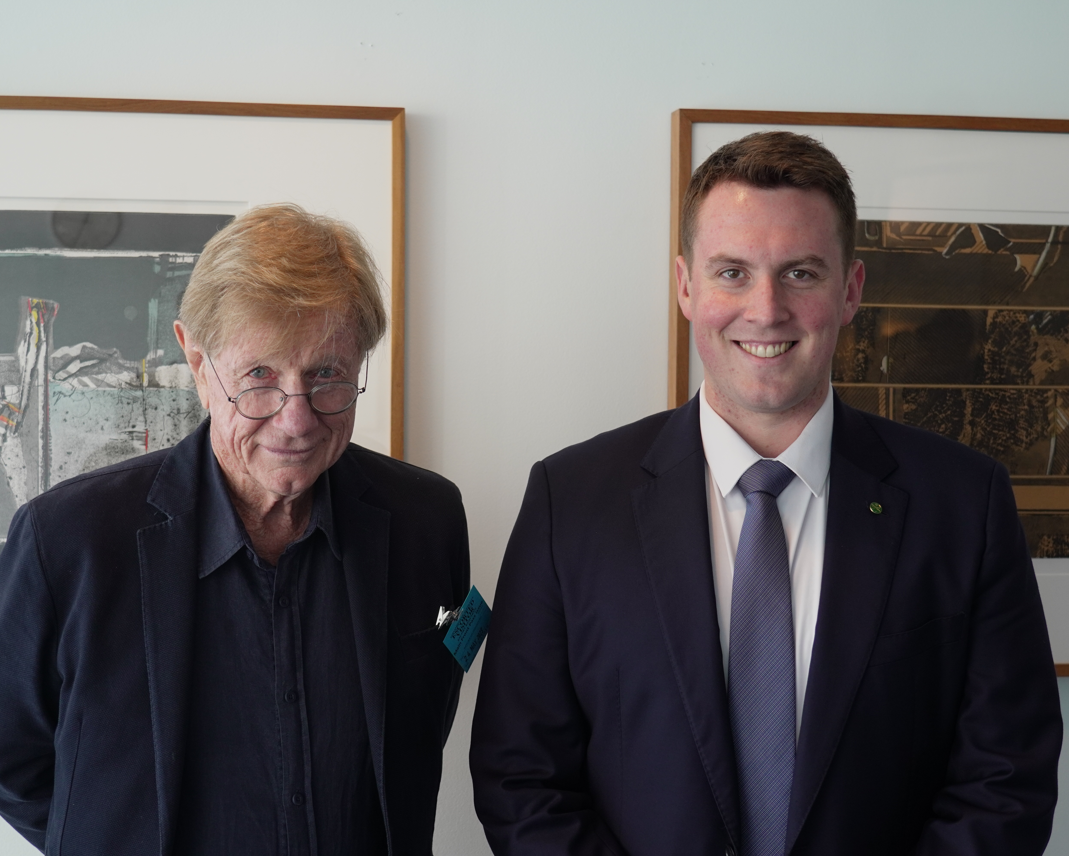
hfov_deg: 36.6
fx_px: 1614
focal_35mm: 51
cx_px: 485
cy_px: 427
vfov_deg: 29.7
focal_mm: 30
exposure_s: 1/200
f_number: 4
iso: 500
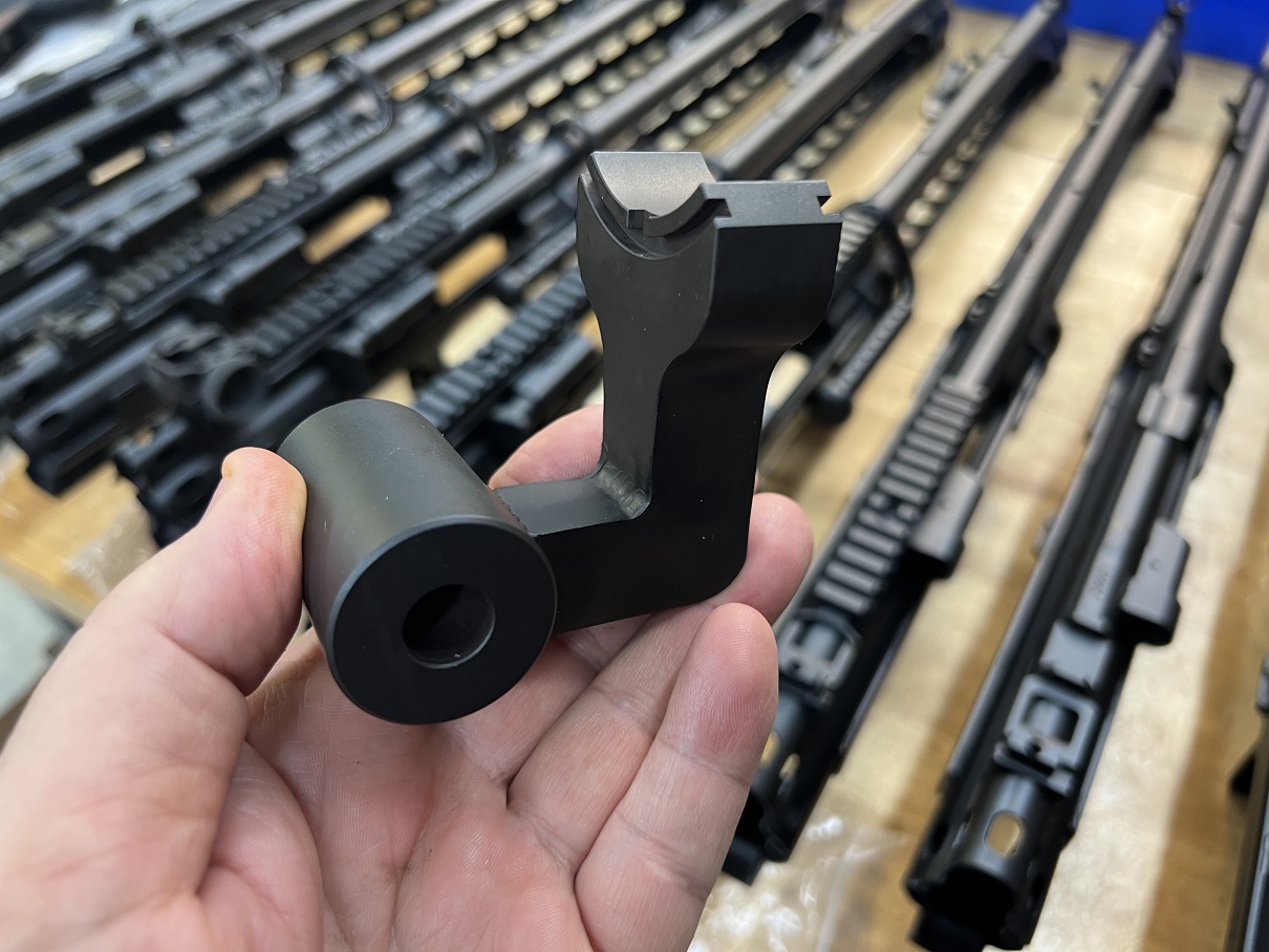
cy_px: 476
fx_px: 953
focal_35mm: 26
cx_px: 634
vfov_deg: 53.1
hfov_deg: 67.3
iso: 160
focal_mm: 5.7
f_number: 1.5
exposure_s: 1/60
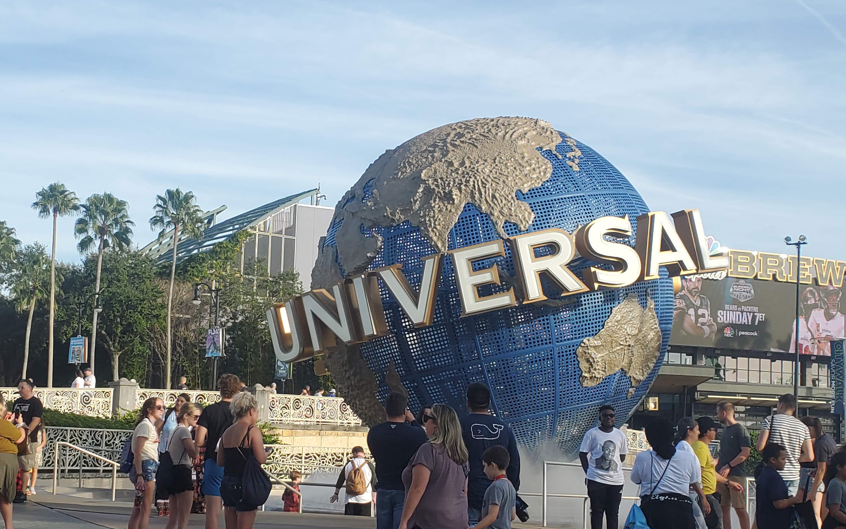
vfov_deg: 44.4
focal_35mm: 28
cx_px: 427
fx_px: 646
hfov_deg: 66.5
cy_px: 304
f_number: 2.4
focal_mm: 4.3
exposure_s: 1/868
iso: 50
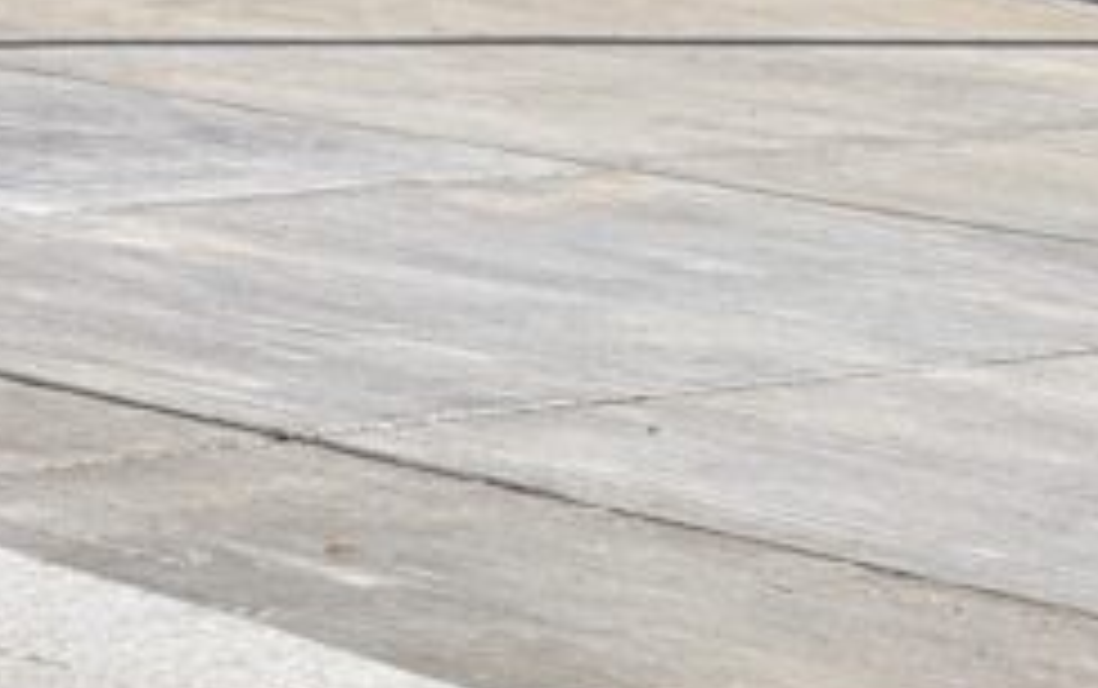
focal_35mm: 180
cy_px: -692
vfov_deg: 7.0
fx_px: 5391
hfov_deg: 11.5
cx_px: -108
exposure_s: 1/2933
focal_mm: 4.38
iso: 58
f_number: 1.73
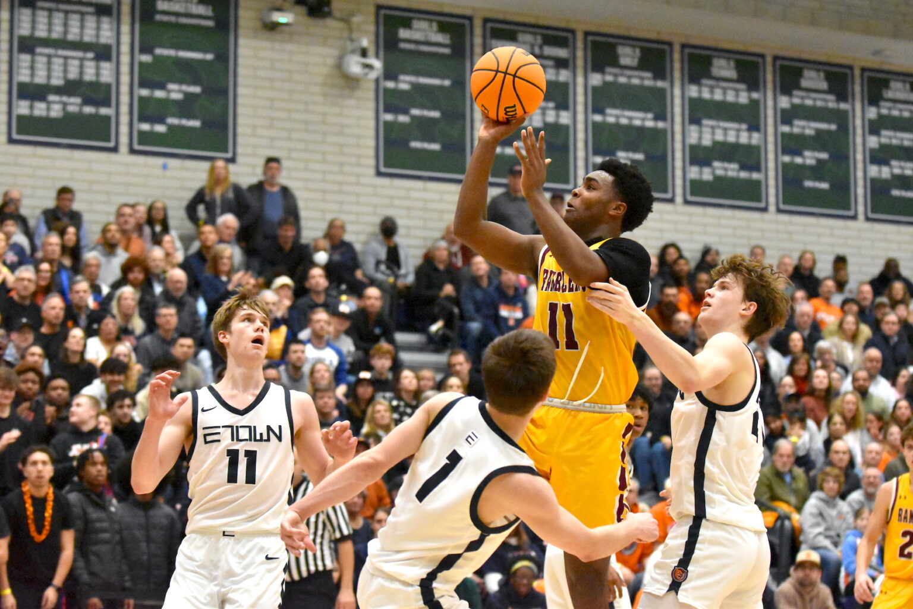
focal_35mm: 112
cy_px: 304
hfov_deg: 18.2
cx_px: 456
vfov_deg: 12.2
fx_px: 2853
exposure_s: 1/2000
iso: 10000
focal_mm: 75
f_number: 2.8
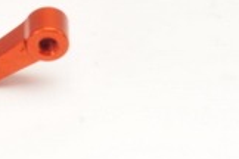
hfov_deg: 5.8
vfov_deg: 3.8
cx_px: -53
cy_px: -120
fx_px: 2357
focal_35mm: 355
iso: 200
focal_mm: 60
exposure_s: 1/250
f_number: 16
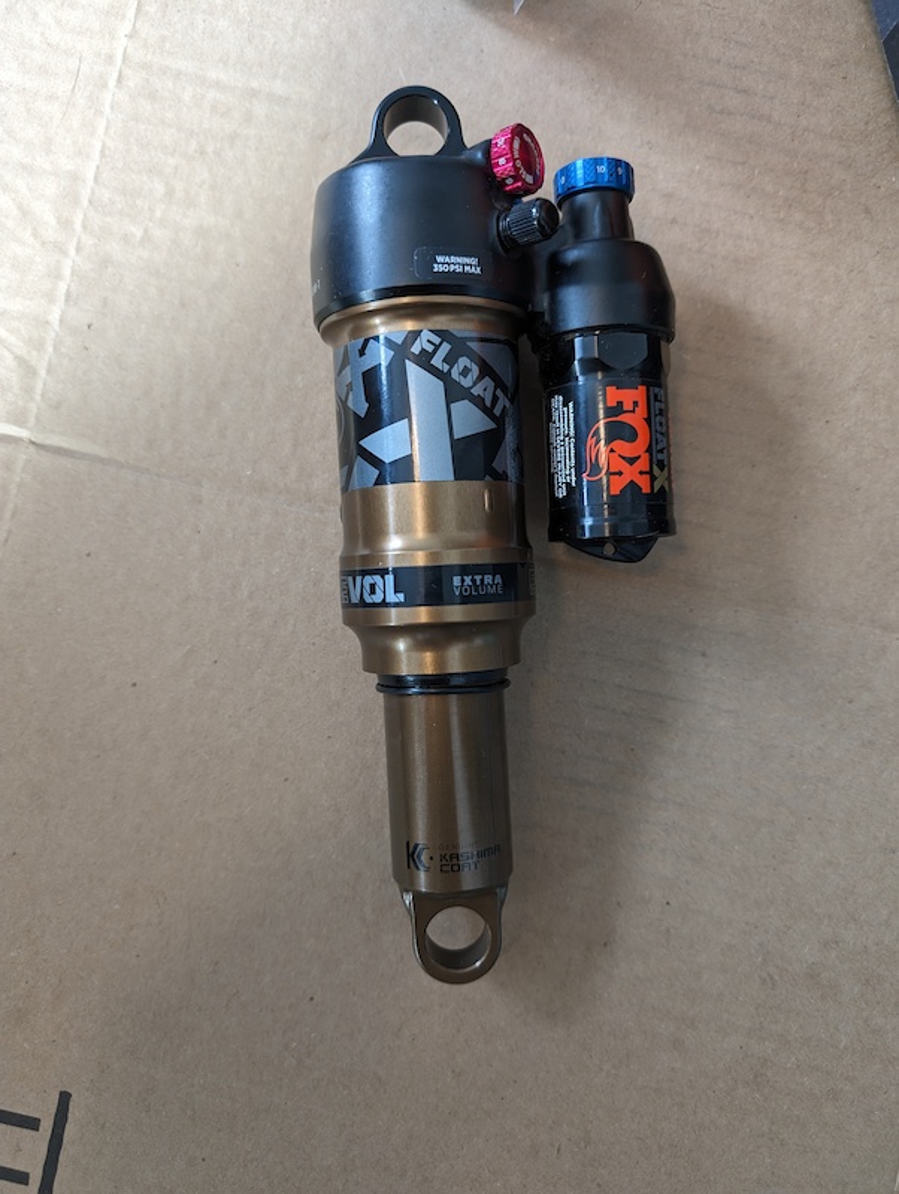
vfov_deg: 71.5
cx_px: 450
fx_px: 829
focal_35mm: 24
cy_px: 597
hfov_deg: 56.9
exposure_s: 1/24.3
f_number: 1.68
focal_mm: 6.9
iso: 85
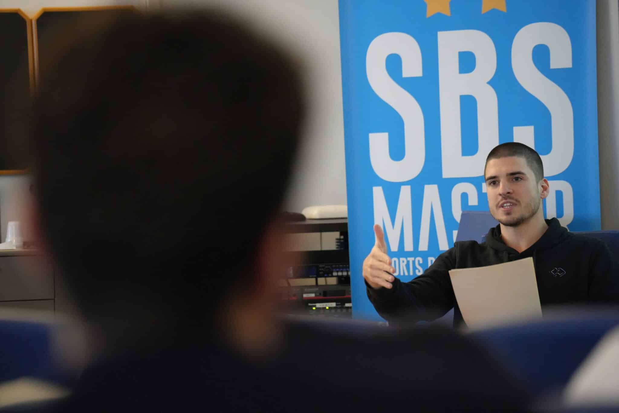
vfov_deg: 8.5
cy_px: 206
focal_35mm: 162
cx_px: 310
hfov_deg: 12.7
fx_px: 2785
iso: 12800
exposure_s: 1/200
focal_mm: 162
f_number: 4
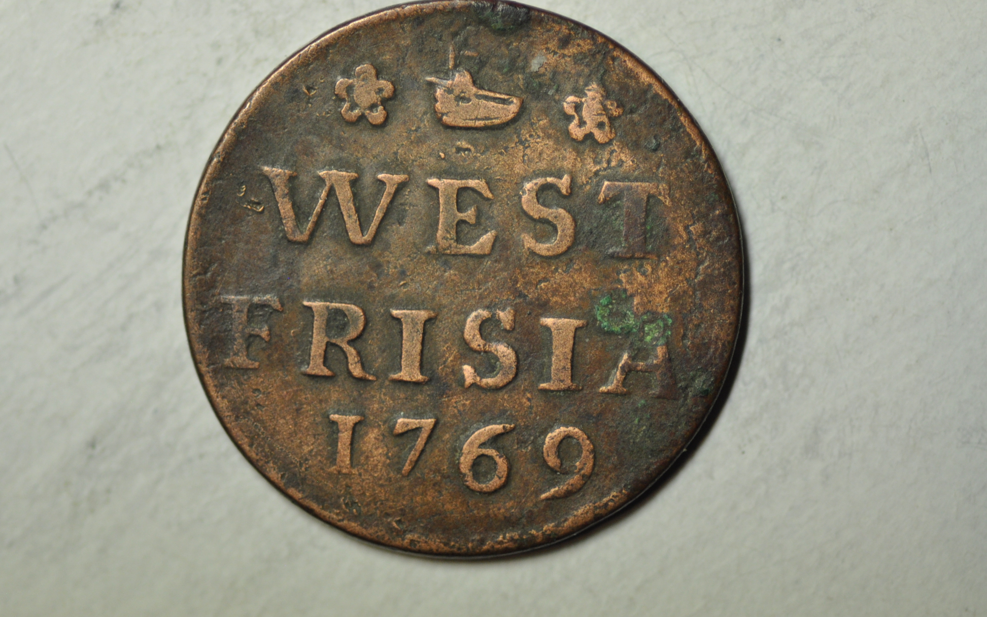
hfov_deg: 20.6
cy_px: 304
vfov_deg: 13.0
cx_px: 482
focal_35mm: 101
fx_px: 2717
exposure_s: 1/250
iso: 720
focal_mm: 60
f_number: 4
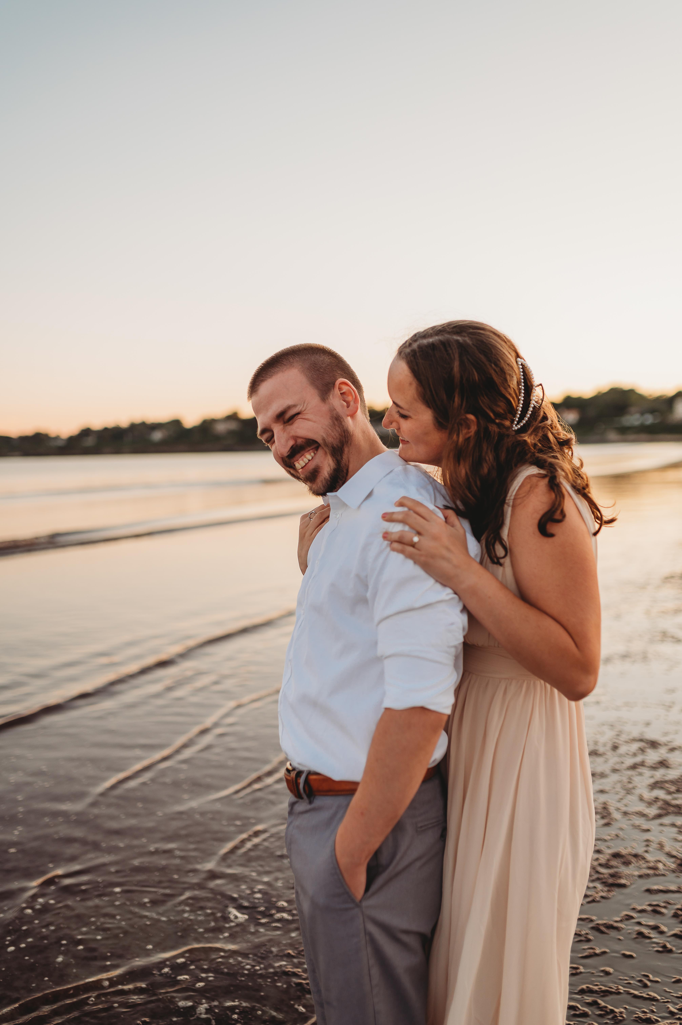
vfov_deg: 54.5
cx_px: 341
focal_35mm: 35
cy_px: 512
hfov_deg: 37.8
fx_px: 996
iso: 200
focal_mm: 35
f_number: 2
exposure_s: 1/500
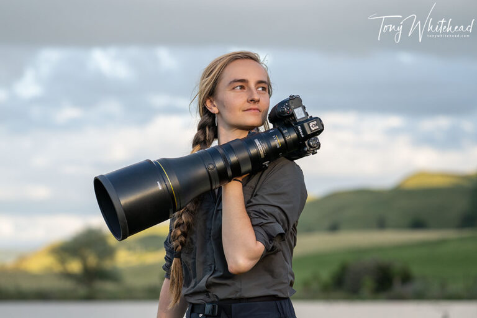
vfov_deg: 9.5
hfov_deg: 14.2
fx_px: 1921
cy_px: 159
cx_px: 238
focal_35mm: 145
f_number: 5.6
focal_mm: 145
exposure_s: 1/500
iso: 400
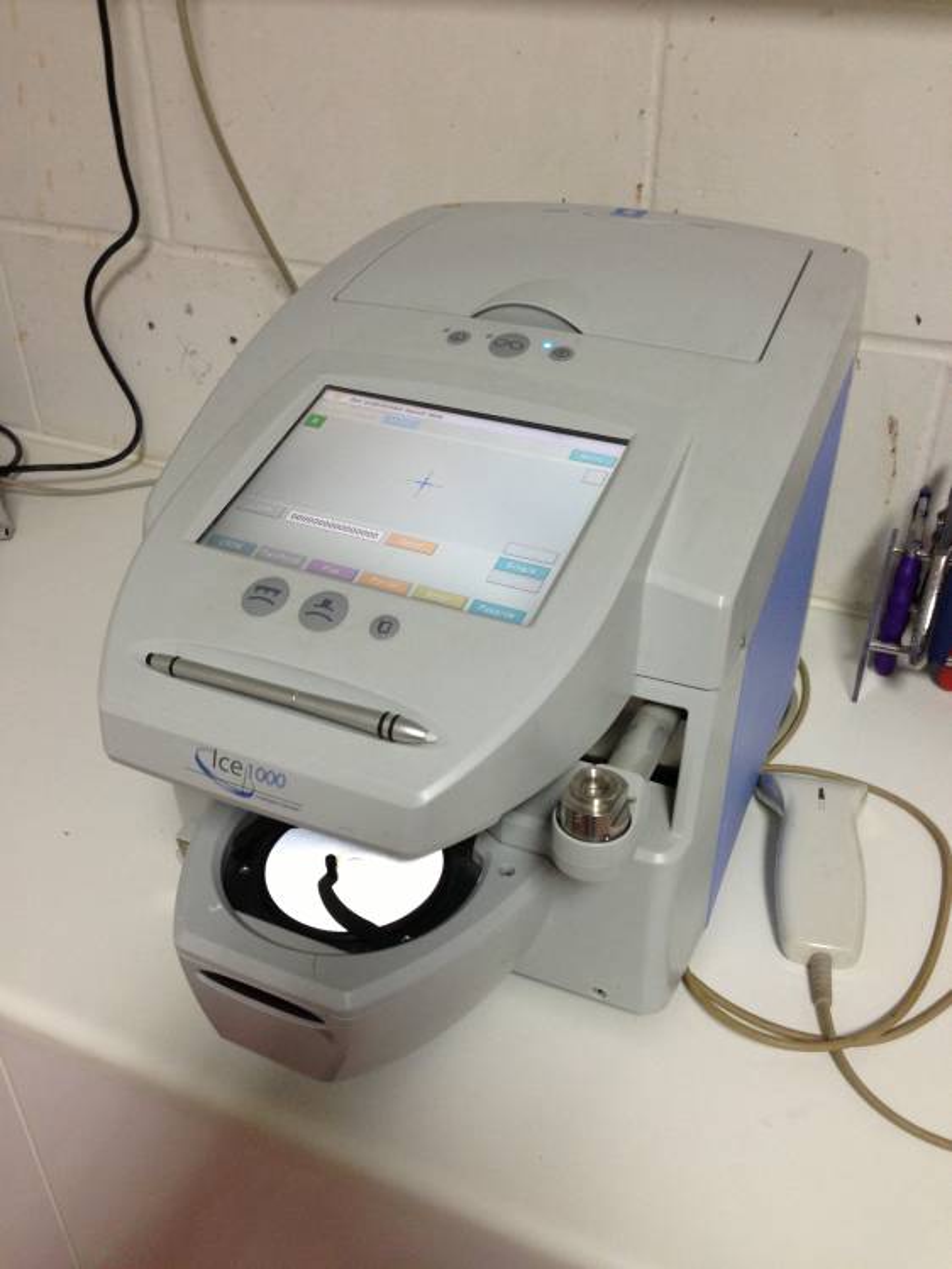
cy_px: 634
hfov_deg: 43.0
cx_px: 476
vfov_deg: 55.3
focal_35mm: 33
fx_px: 1210
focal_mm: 4.13
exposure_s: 1/20
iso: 125
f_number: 2.4
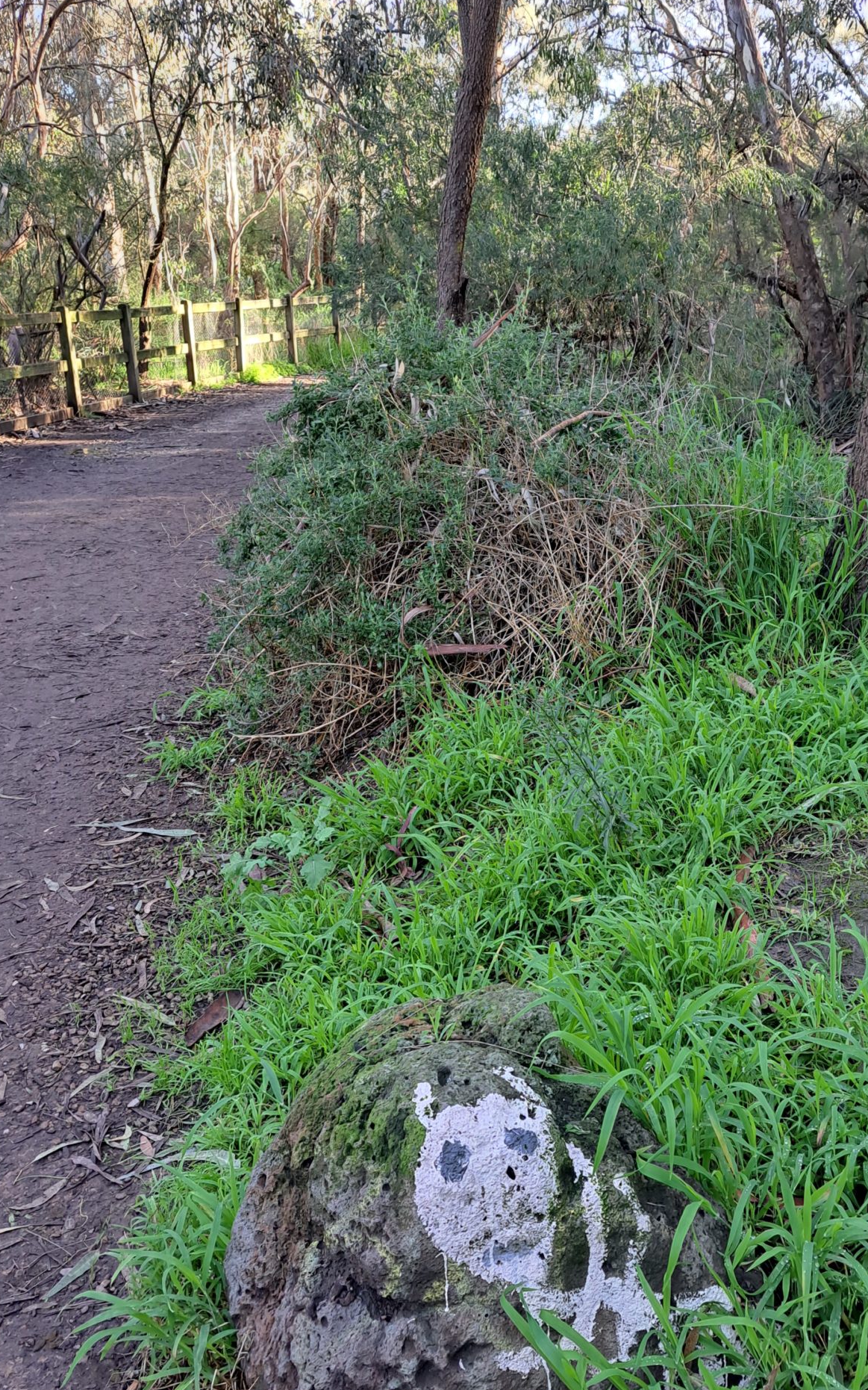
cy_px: 804
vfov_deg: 55.1
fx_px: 1325
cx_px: 553
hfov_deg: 36.0
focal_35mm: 35
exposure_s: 1/50
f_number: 1.8
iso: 50
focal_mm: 5.23
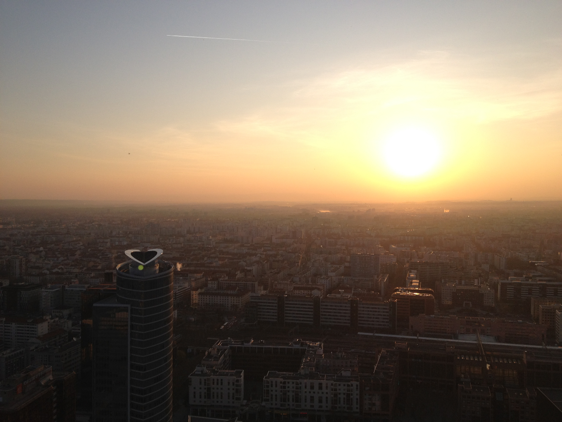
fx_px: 568
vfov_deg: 40.7
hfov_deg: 52.6
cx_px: 281
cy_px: 211
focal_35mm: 35
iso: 64
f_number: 2.4
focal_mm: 4.28
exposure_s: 1/1346
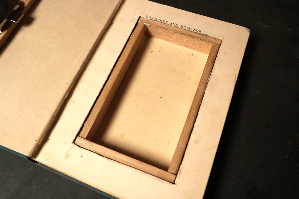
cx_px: 150
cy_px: 100
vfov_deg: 40.0
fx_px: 274
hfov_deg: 57.2
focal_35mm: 33
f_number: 3.5
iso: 200
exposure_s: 1/50
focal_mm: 22
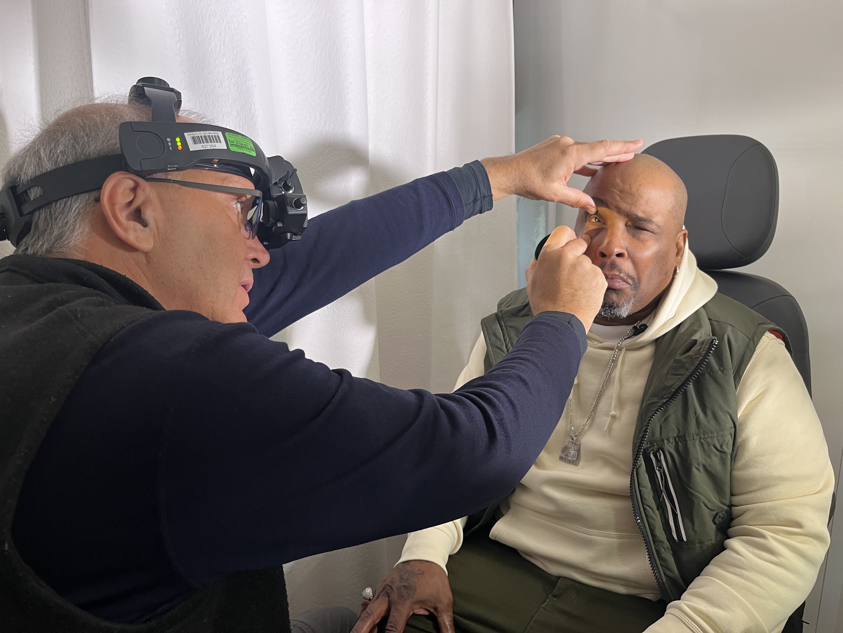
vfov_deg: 53.1
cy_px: 316
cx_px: 422
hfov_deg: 67.3
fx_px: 633
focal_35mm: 26
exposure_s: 1/60
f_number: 1.6
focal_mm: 5.1
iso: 160
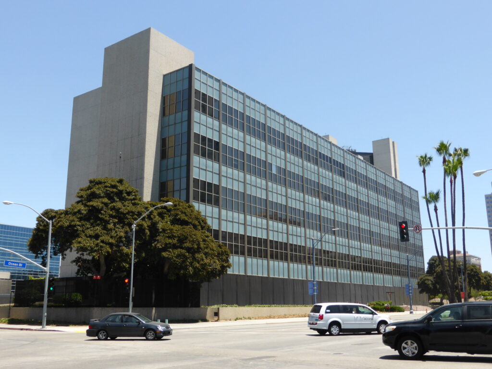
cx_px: 246
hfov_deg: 52.6
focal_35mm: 35
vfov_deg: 40.7
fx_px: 497
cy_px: 184
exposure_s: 1/640
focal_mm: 6.1
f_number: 3.7
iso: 100
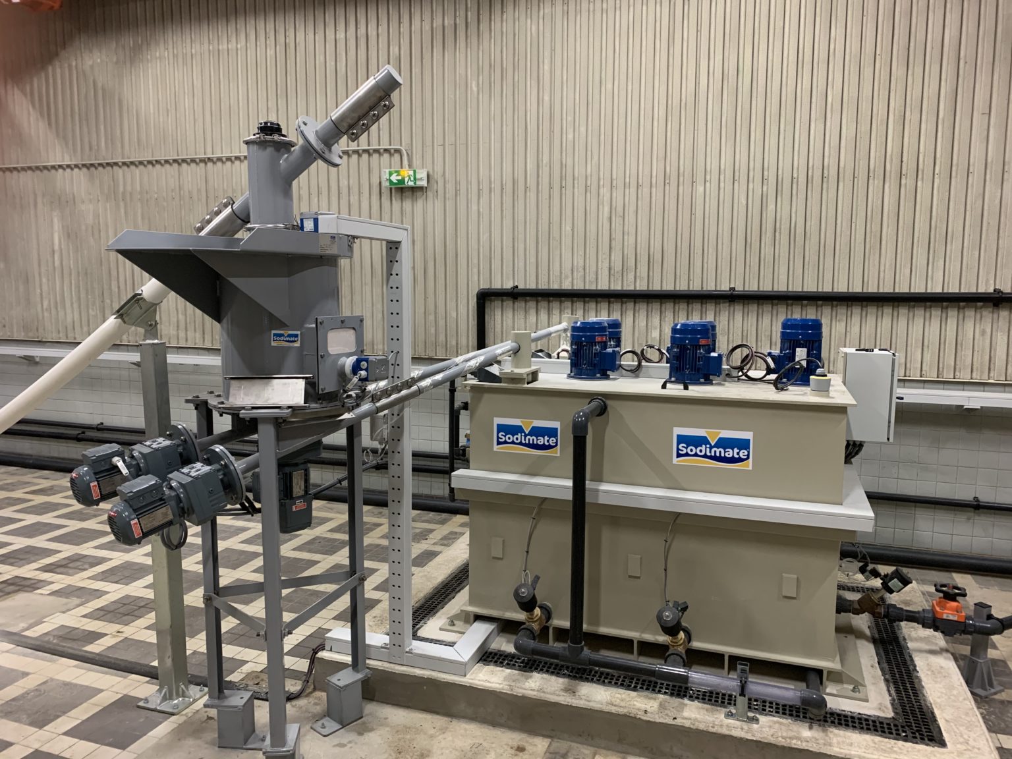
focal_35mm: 26
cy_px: 380
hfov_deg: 67.3
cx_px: 506
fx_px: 760
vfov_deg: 53.1
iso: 250
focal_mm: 4.25
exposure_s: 1/50
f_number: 1.8
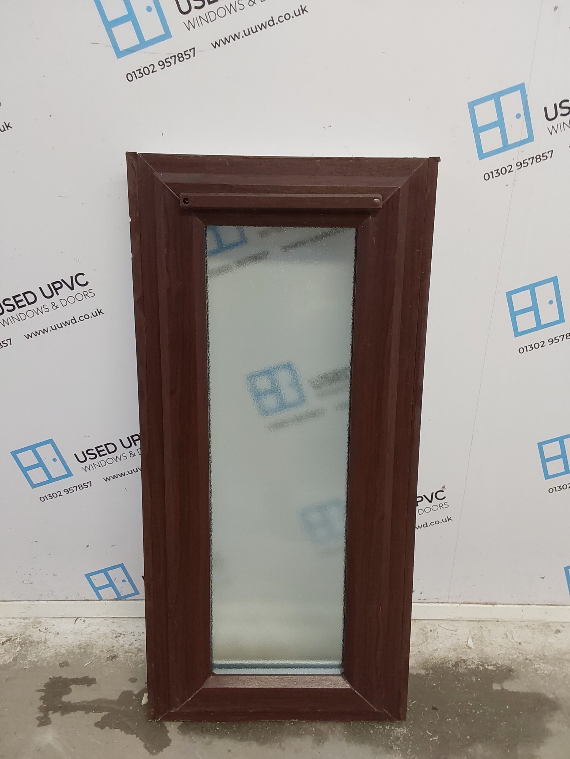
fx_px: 615
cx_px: 285
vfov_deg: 63.4
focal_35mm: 28
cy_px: 380
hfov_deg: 49.7
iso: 80
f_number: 1.9
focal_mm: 2.91
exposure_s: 1/50
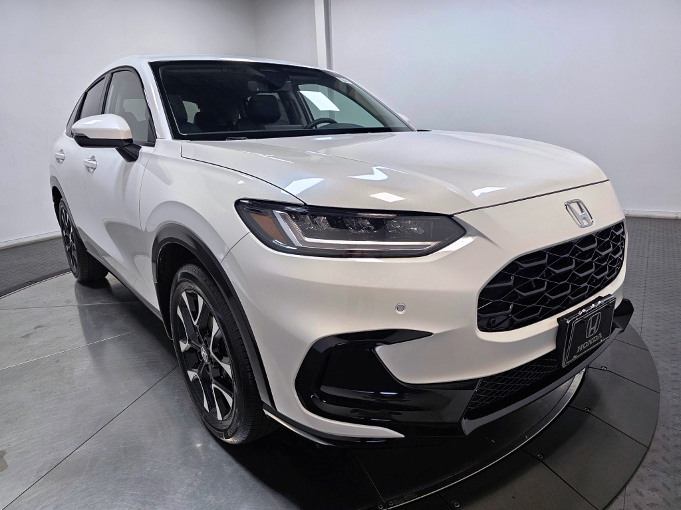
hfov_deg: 73.9
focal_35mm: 23
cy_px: 255
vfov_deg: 58.9
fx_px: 452
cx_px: 340
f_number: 1.7
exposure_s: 1/120
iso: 320
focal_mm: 6.3
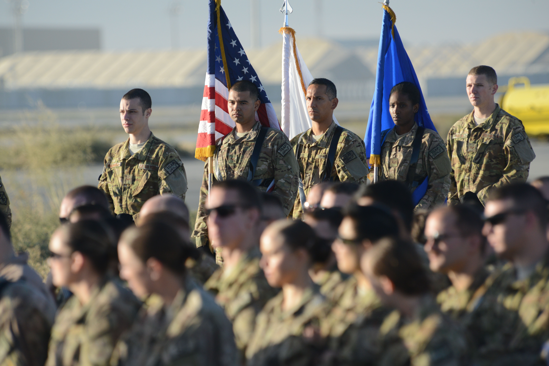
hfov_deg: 5.2
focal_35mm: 400
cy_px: 183
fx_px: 6102
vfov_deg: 3.4
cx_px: 274
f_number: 6.3
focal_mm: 400
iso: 800
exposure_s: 1/1250
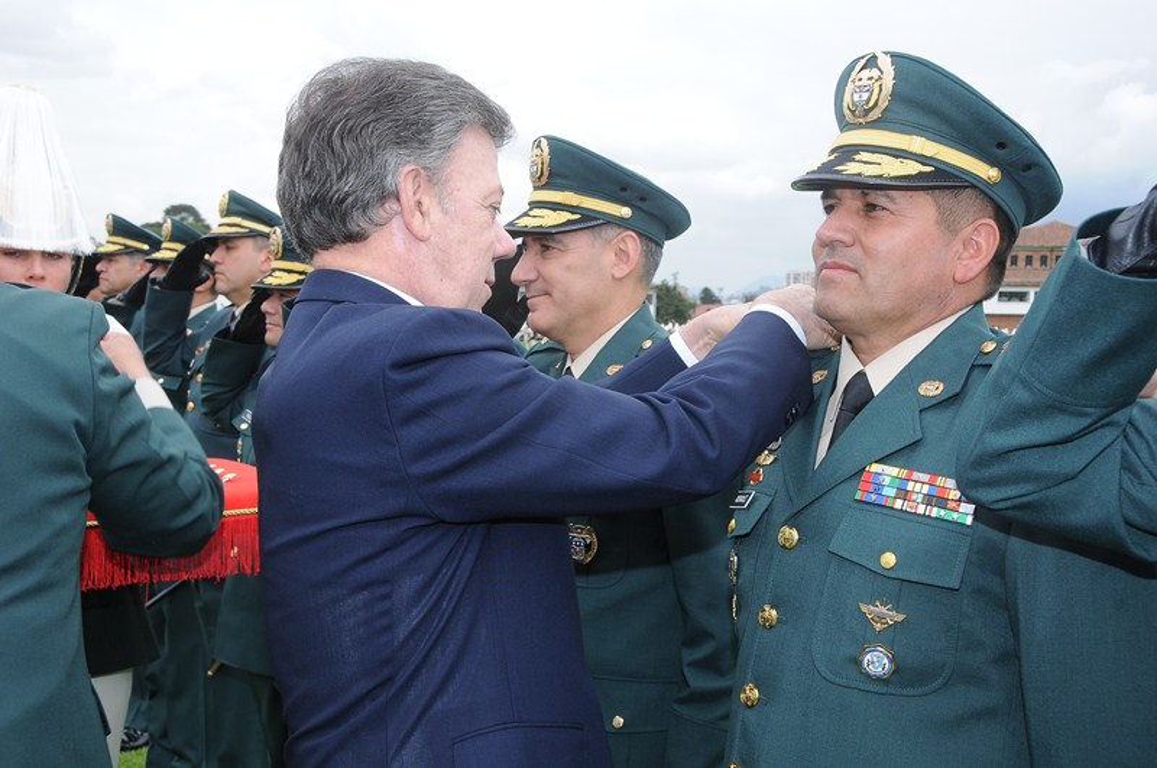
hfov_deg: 41.2
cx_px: 578
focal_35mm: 48
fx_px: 1540
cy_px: 384
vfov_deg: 28.0
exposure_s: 1/160
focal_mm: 32
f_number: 10
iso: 250
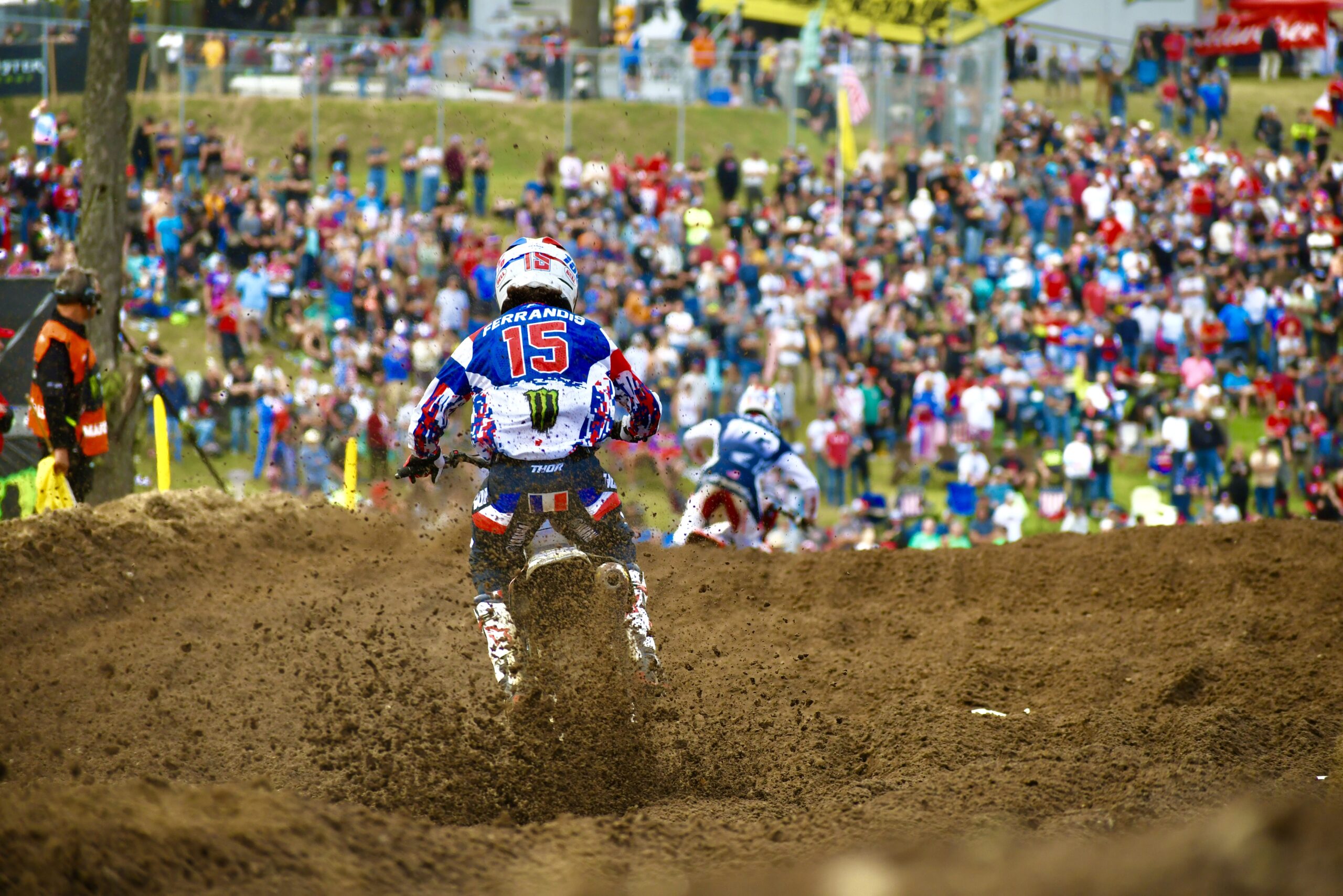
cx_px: 672
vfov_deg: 5.2
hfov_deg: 7.9
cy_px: 448
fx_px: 9774
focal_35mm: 262
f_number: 5
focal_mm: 175
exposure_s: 1/1000
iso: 500
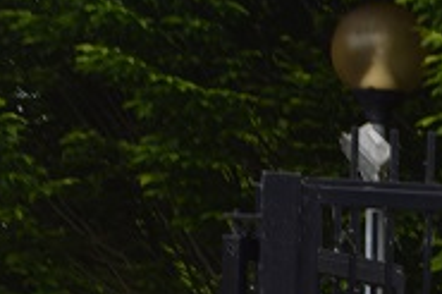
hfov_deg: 8.3
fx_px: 2932
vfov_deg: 5.7
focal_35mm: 239
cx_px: 791
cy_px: 492
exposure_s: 1/125
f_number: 5.6
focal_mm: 42
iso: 220
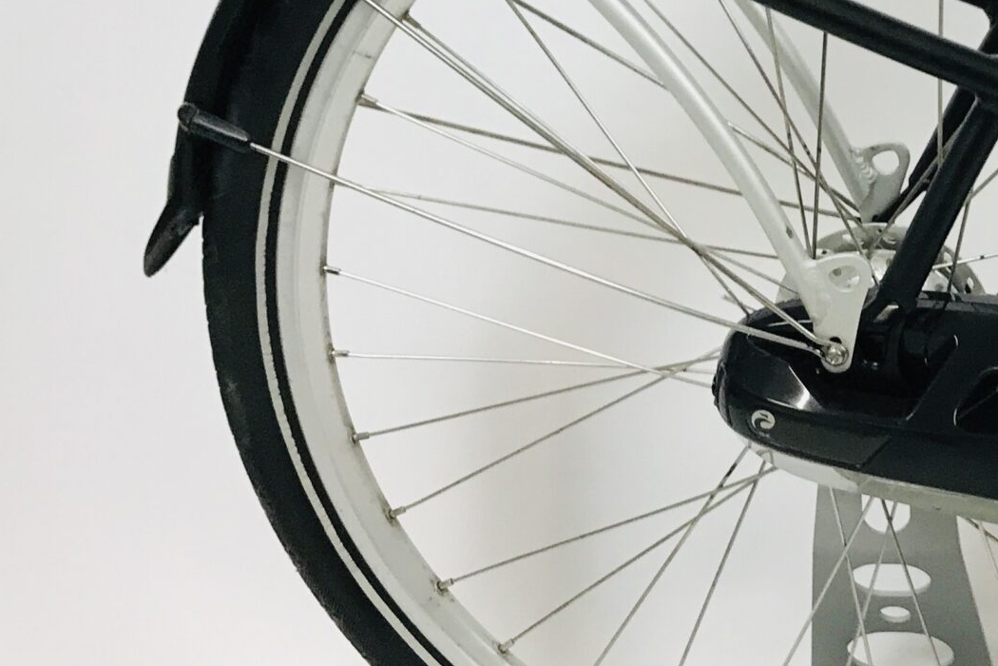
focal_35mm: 71
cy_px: 214
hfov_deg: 26.4
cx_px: 1075
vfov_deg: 19.1
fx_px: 1968
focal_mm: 3.99
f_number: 1.8
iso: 32
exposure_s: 1/33
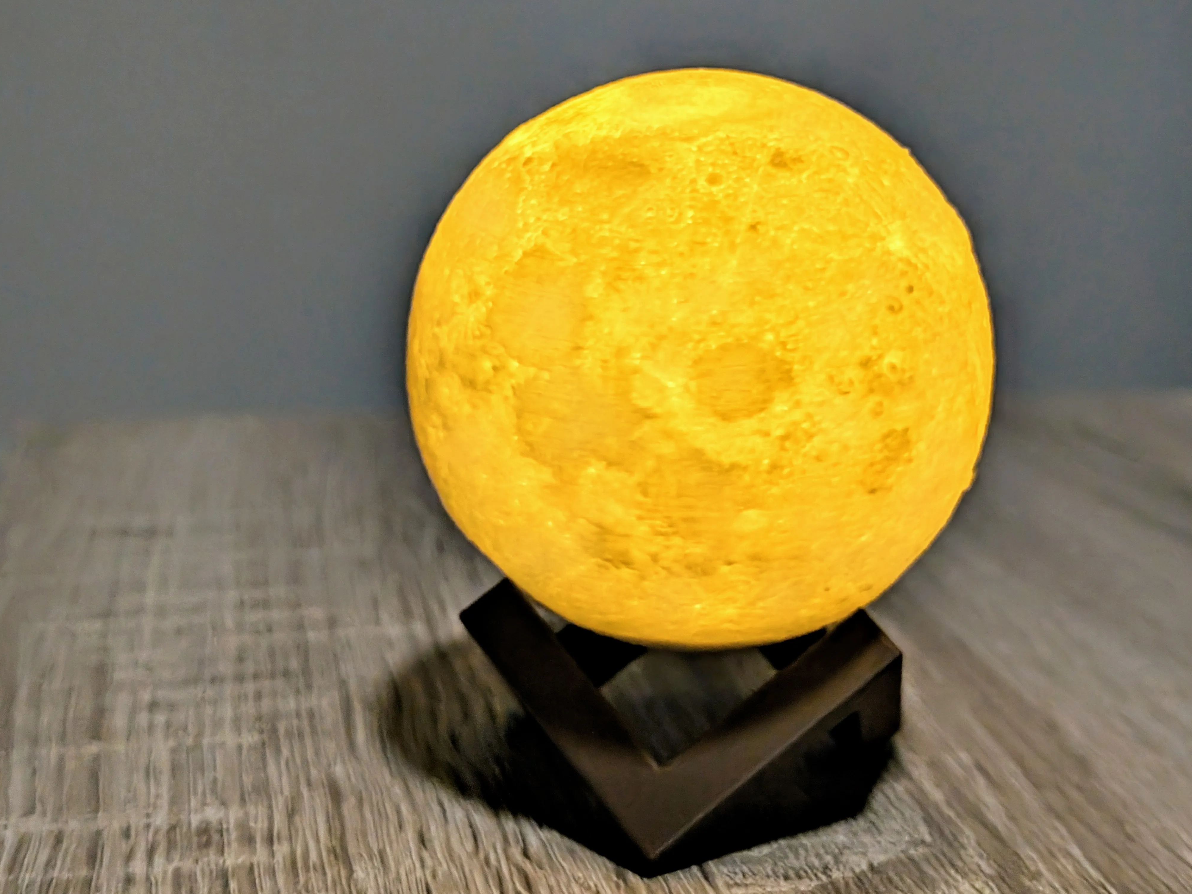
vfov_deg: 29.1
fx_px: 1722
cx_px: 595
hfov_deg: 38.2
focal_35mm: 50
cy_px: 443
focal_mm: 6.9
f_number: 1.68
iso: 663
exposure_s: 1/58.8
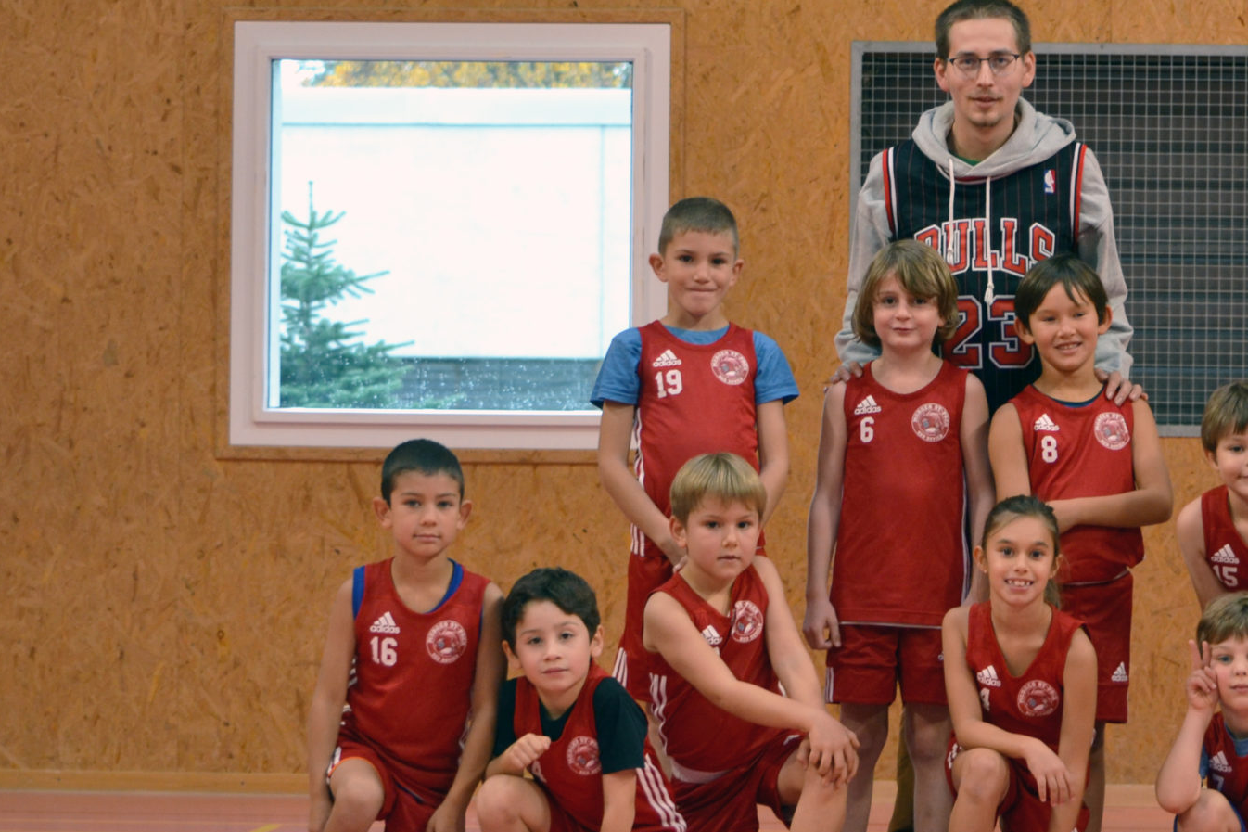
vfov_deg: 8.7
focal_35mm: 157
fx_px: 5440
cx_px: 951
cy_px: 369
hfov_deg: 13.0
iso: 400
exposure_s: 1/40
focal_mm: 55
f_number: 4.5
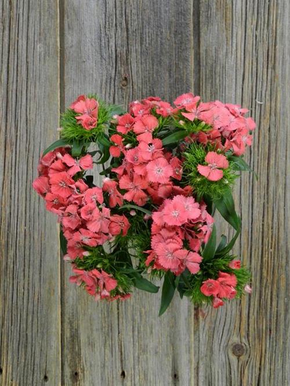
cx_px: 145
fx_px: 425
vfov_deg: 49.0
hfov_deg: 37.7
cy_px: 193
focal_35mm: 38
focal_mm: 6.7
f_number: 4
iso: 400
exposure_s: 1/13
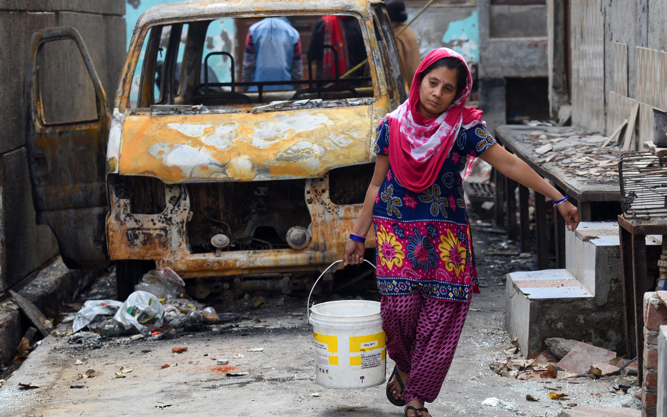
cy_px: 214
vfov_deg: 10.7
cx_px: 332
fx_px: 2236
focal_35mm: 123
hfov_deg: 17.0
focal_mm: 120
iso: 1250
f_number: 5
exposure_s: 1/400
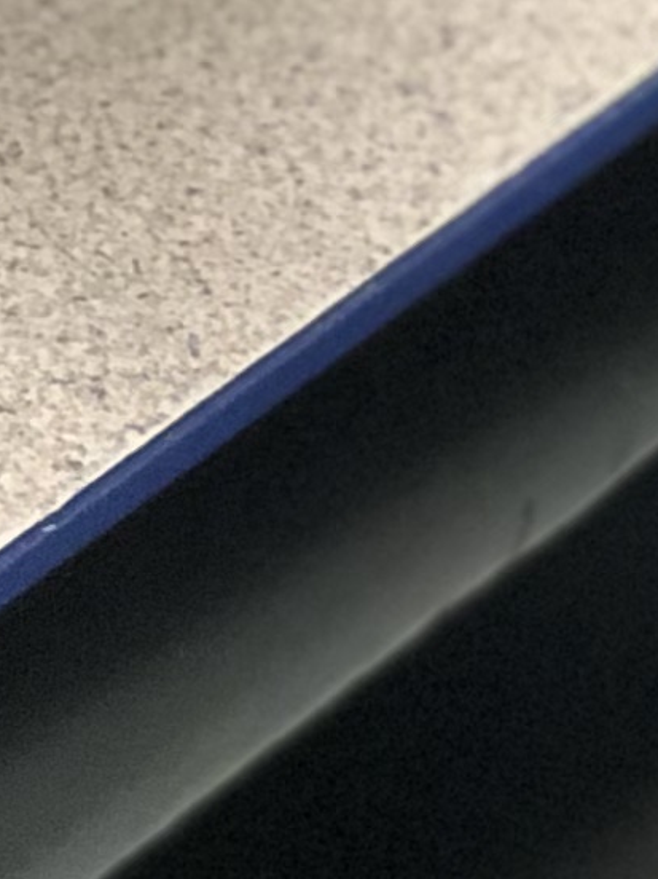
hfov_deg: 3.5
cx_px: -1257
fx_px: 10573
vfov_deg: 4.7
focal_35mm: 417
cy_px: -1112
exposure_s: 1/54
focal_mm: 6.6
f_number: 2.8
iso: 250
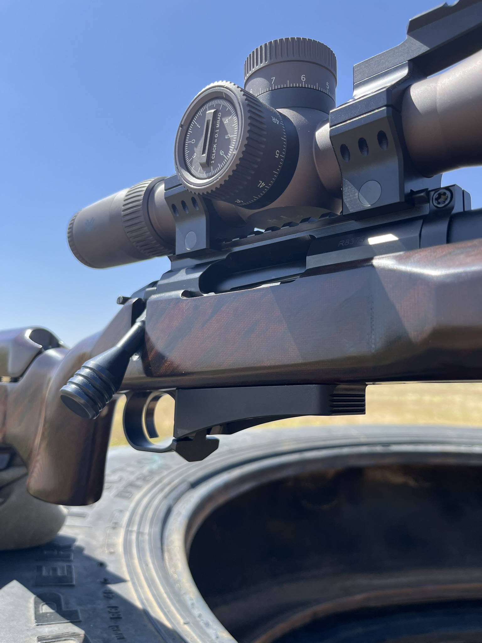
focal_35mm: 26
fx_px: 483
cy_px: 322
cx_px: 241
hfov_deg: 53.1
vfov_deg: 67.3
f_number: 1.6
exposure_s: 1/1623
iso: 50
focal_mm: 5.1
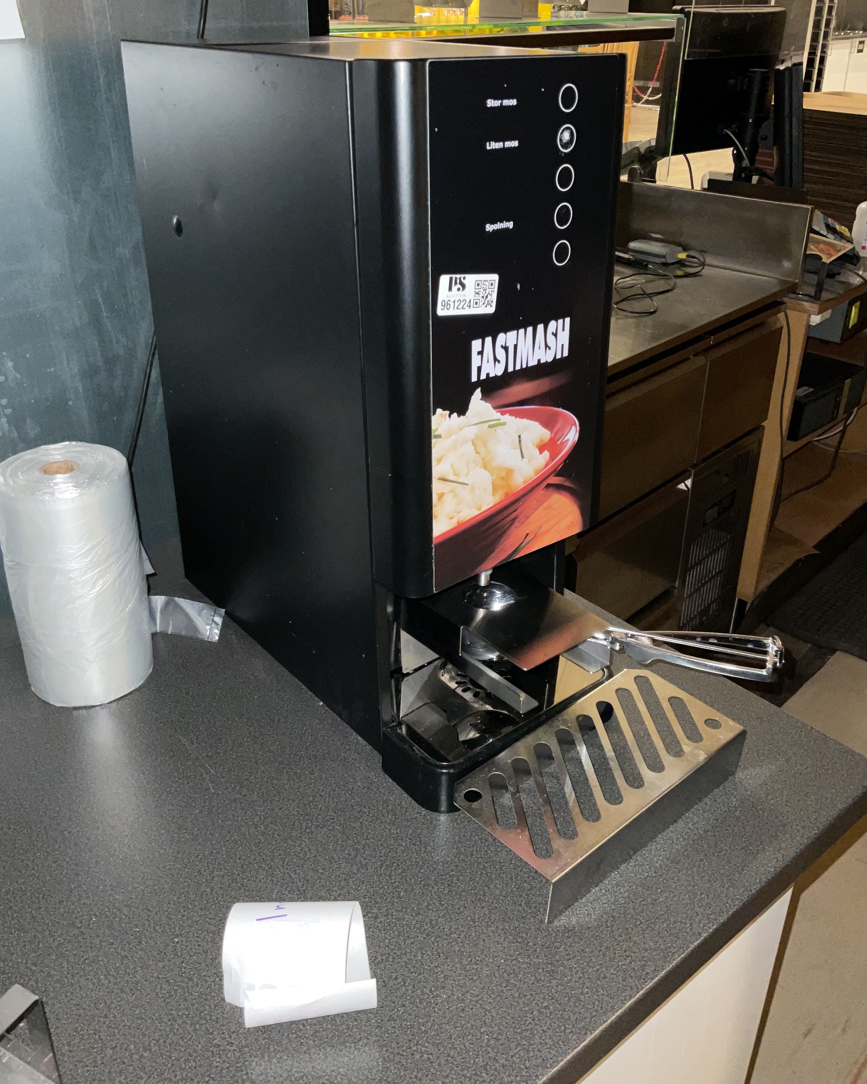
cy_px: 496
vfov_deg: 57.1
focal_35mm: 31
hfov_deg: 47.1
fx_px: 994
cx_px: 426
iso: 80
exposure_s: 1/24
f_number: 1.8
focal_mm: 3
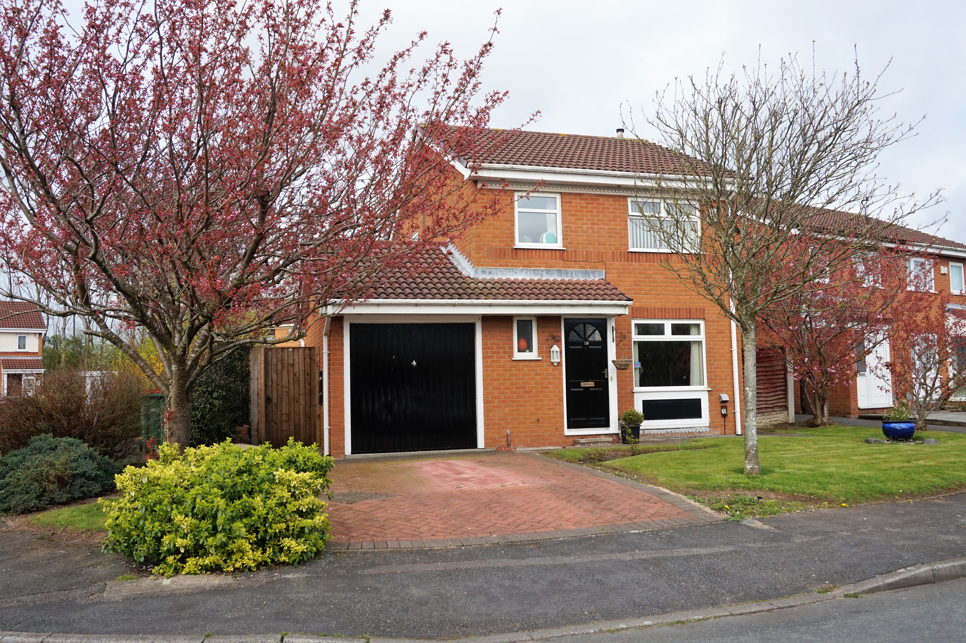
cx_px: 483
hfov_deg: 62.0
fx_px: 805
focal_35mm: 30
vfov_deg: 43.6
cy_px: 322
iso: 100
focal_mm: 20
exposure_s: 1/80
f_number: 11
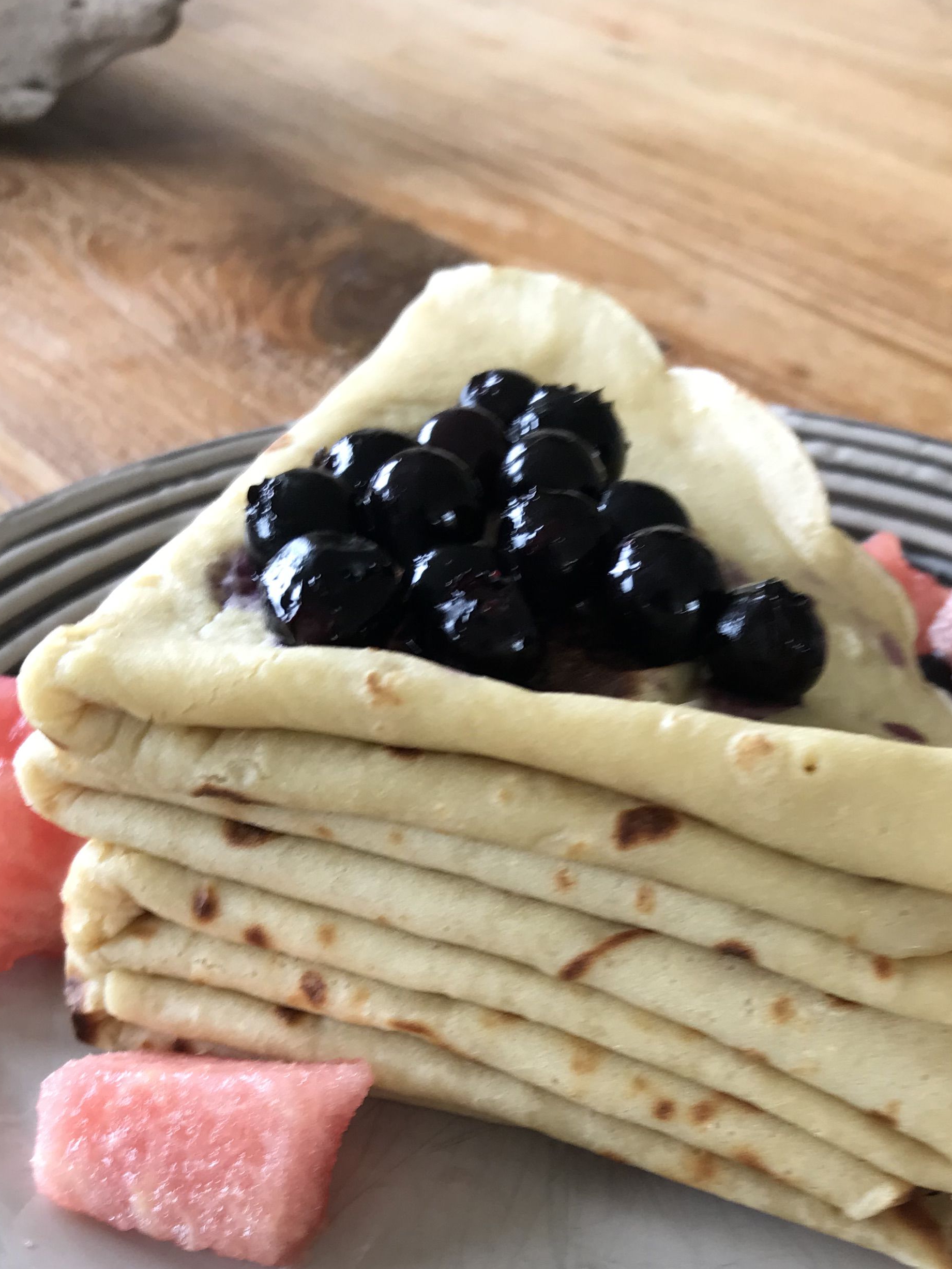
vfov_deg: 39.7
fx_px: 1686
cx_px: 561
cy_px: 1004
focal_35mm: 46
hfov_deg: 31.5
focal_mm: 3.99
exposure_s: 1/50
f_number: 1.8
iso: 25
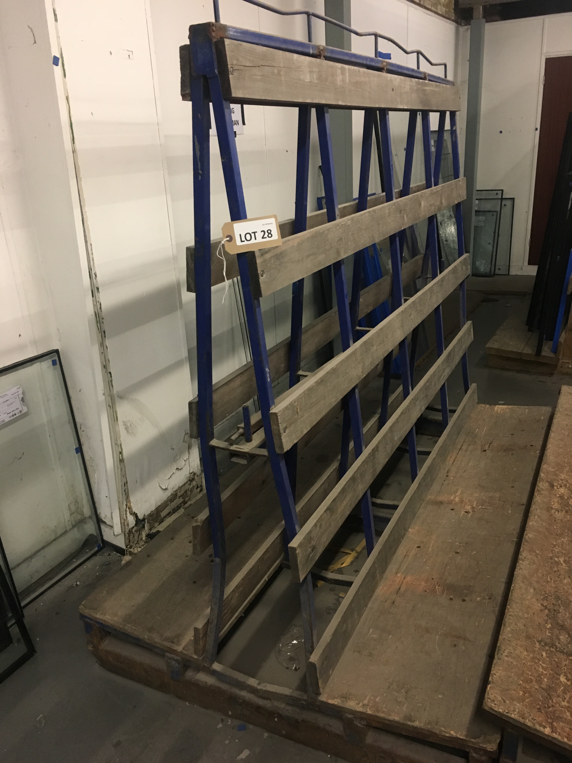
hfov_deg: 48.2
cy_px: 382
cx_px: 286
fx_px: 639
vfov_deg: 61.7
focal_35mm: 29
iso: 200
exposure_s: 1/33
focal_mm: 4.15
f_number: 2.2
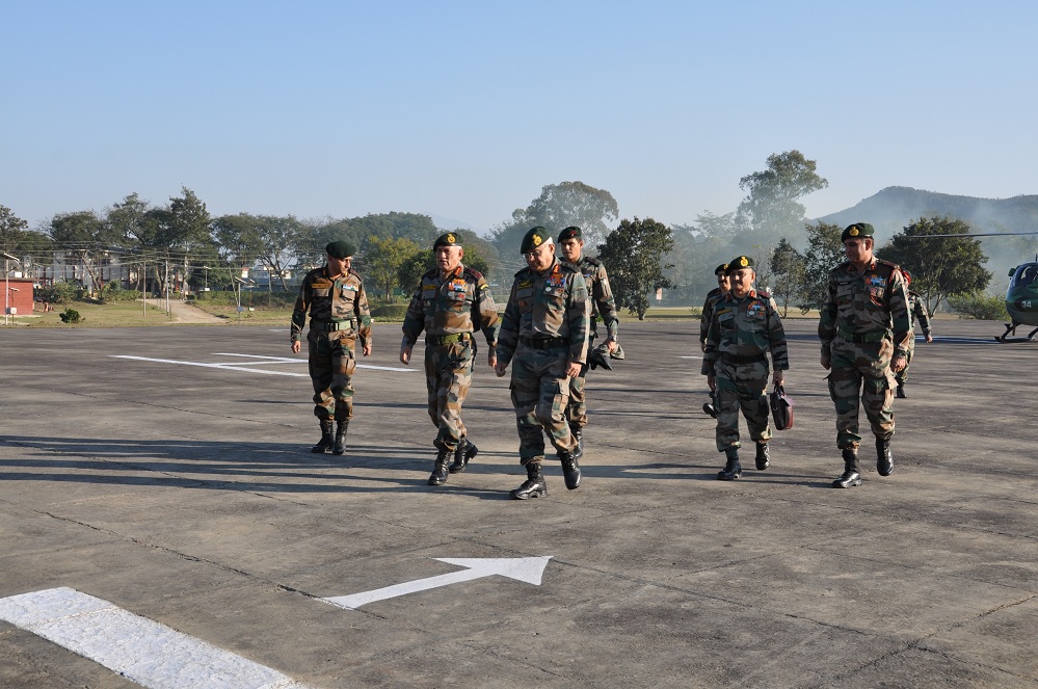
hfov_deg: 46.5
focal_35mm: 42
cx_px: 519
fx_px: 1209
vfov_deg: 31.8
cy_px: 344
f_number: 8
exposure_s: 1/250
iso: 200
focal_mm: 28
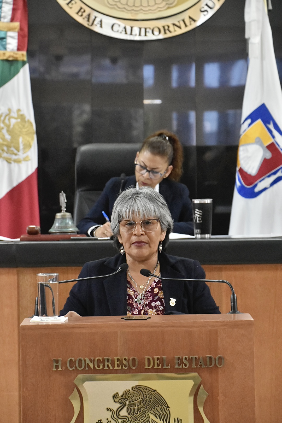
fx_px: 1674
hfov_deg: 9.6
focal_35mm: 142
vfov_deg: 14.4
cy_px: 212
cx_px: 141
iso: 2500
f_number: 5.3
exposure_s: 1/60
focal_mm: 95
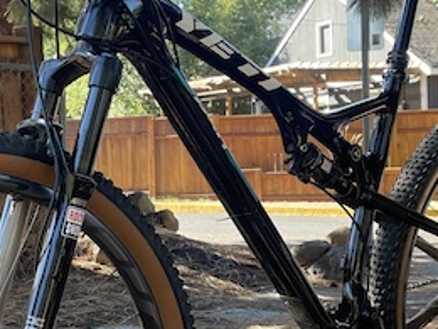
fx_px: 1012
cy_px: 228
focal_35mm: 80
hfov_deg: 24.3
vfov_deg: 18.4
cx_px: 157
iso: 40
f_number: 1.6
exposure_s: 1/190
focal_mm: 4.2
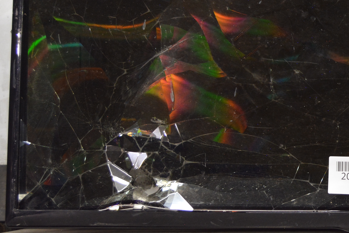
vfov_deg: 15.8
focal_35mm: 86
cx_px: 348
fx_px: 834
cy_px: 50
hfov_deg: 22.7
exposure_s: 1/30
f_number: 4
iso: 1000
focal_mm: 24
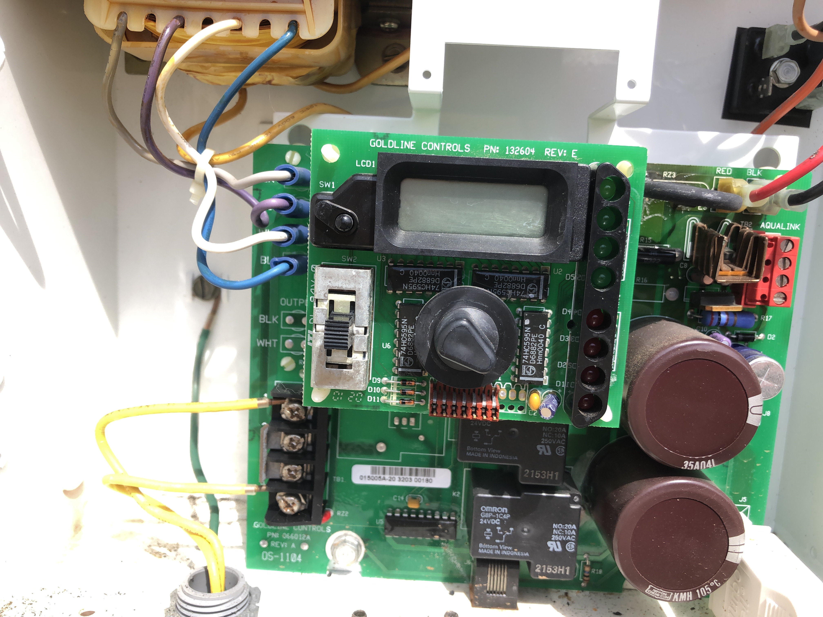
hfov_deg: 63.4
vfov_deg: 49.7
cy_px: 308
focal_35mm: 28
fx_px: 666
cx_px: 412
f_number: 1.8
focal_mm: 3.99
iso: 20
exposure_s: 1/306
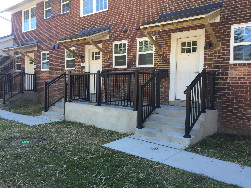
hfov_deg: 61.7
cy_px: 94
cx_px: 126
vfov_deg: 48.2
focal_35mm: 29
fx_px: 210
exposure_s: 1/211
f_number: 2.2
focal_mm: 4.15
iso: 32
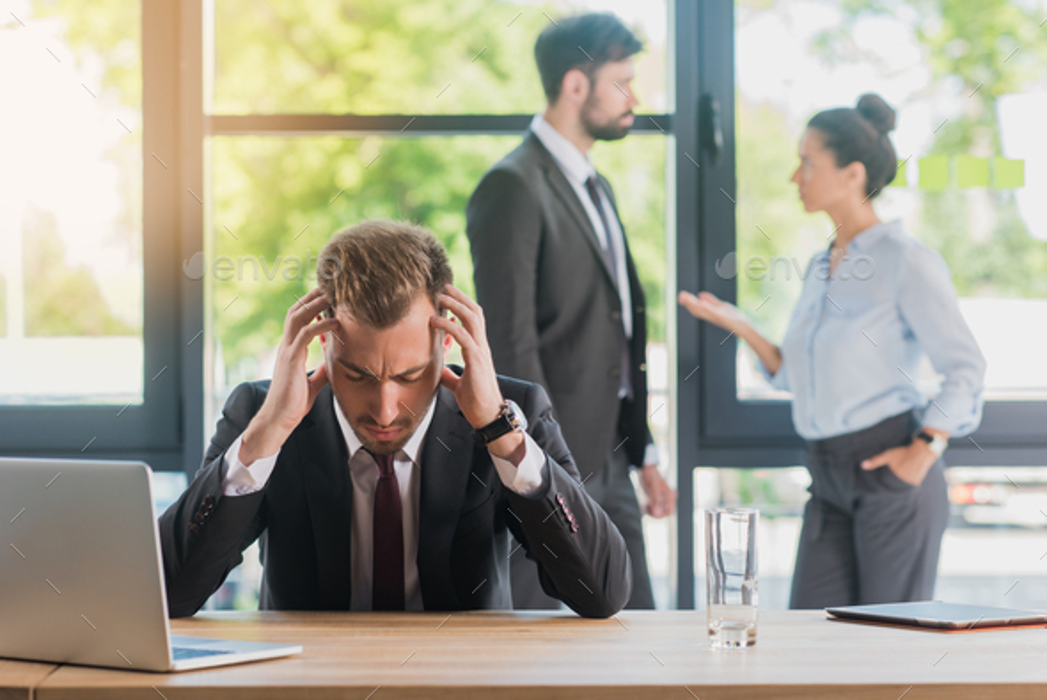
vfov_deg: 16.1
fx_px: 2473
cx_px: 524
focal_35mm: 85
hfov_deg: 23.9
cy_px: 350
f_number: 3.2
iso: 400
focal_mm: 85
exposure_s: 1/200
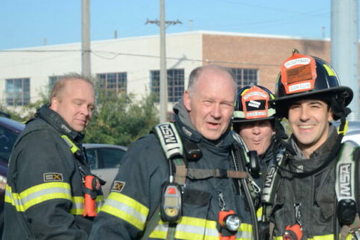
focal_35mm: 120
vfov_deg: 11.4
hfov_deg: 17.0
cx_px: 263
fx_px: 1200
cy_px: 151
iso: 110
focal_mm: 50
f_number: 4.5
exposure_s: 1/640
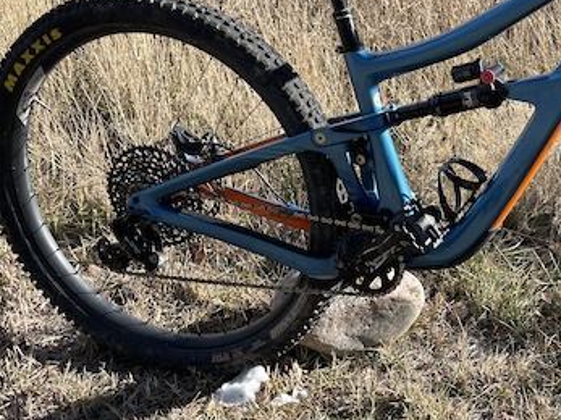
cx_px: 543
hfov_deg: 30.2
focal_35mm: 60
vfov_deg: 24.4
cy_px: 183
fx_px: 972
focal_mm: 4.2
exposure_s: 1/1453
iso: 32
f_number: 1.6
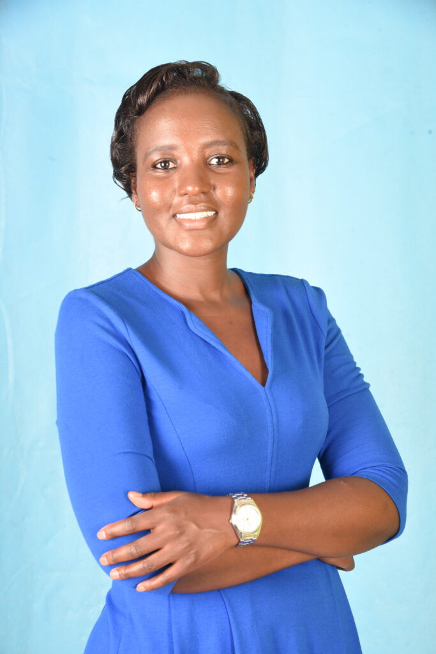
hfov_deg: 15.9
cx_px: 218
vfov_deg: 23.6
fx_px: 1562
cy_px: 327
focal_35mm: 86
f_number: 11
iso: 320
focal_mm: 86
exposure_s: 1/125
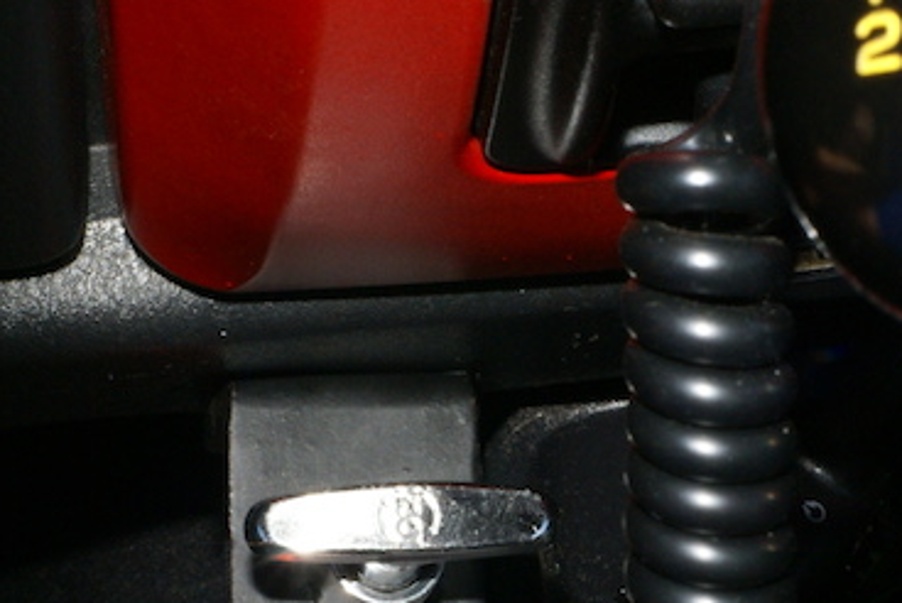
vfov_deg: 8.4
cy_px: 462
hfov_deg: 12.6
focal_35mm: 163
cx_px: 581
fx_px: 4087
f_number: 22
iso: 200
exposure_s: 1/80
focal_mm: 50
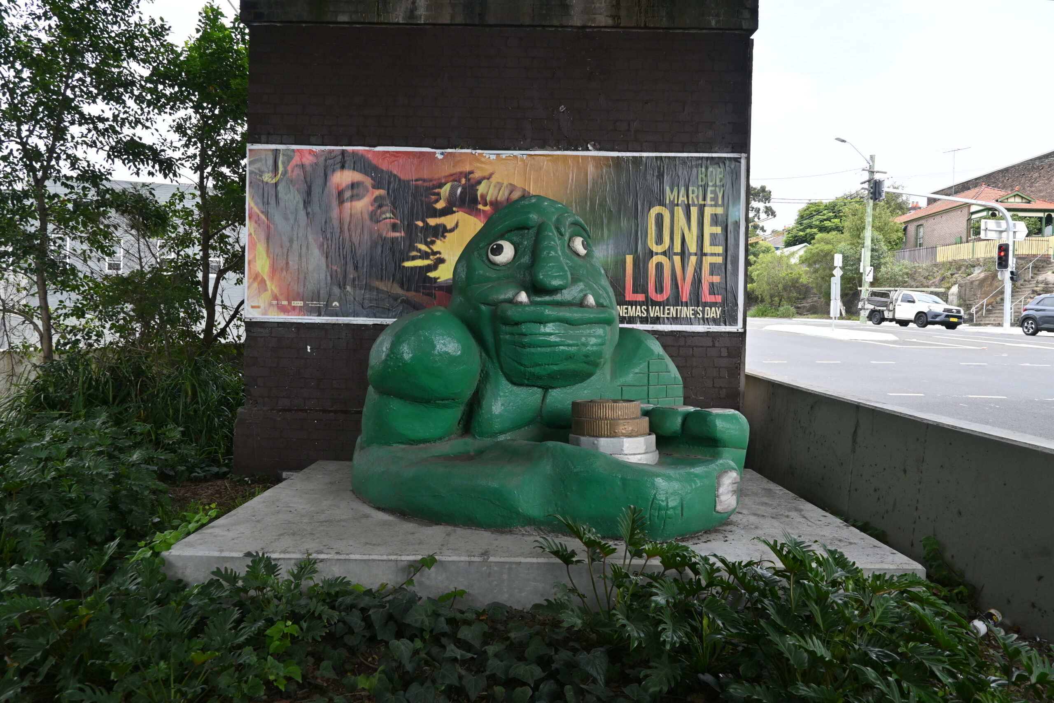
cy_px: 352
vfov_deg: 53.1
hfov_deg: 73.7
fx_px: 703
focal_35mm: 24
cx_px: 527
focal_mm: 16
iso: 160
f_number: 5.6
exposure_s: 1/250
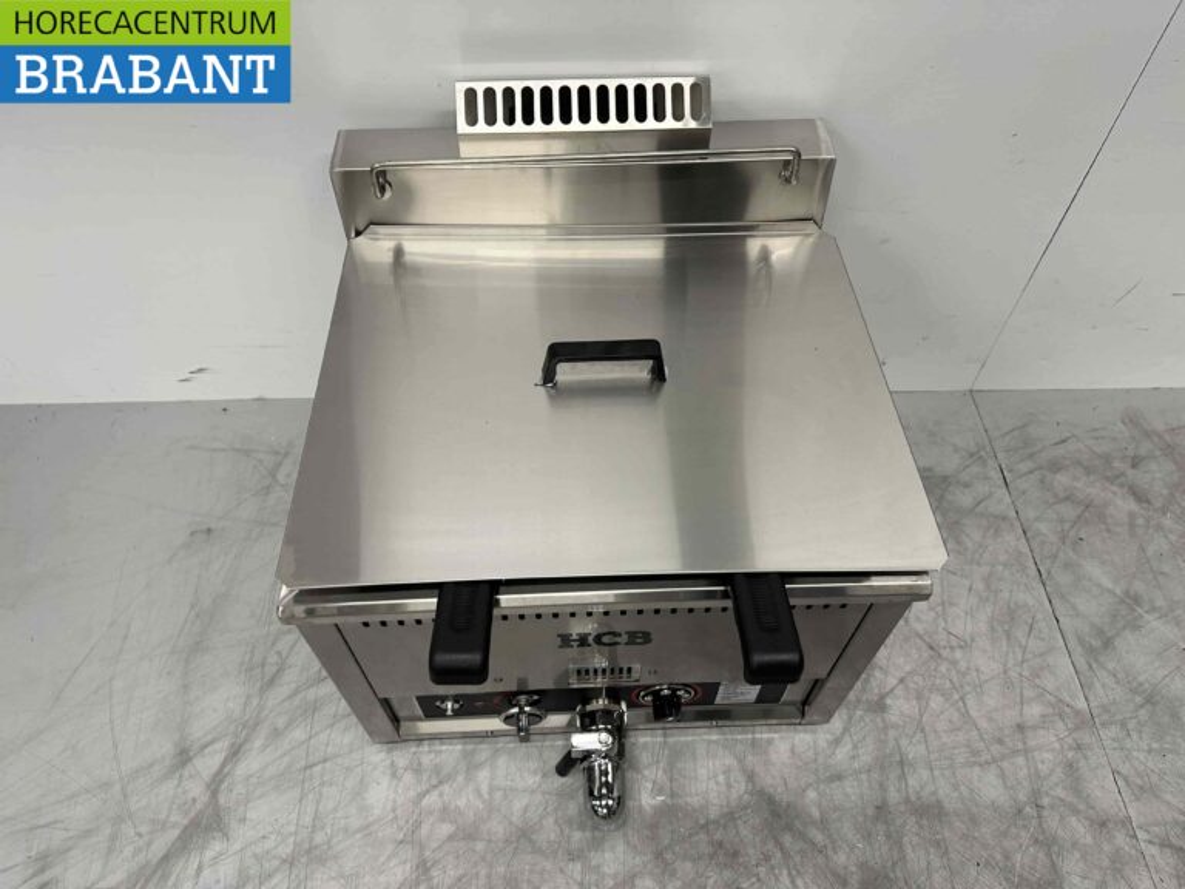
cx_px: 592
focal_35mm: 24
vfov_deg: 56.8
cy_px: 444
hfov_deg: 71.6
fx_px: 822
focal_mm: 6.86
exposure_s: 1/50
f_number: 1.78
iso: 160
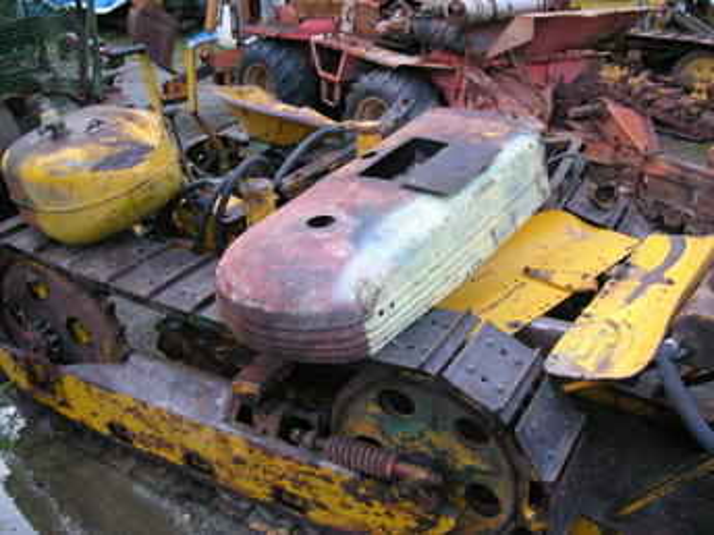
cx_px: 357
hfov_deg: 50.1
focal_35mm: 37
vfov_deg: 38.7
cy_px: 268
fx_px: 763
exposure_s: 1/31.6
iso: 100
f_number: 2.7
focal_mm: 5.6
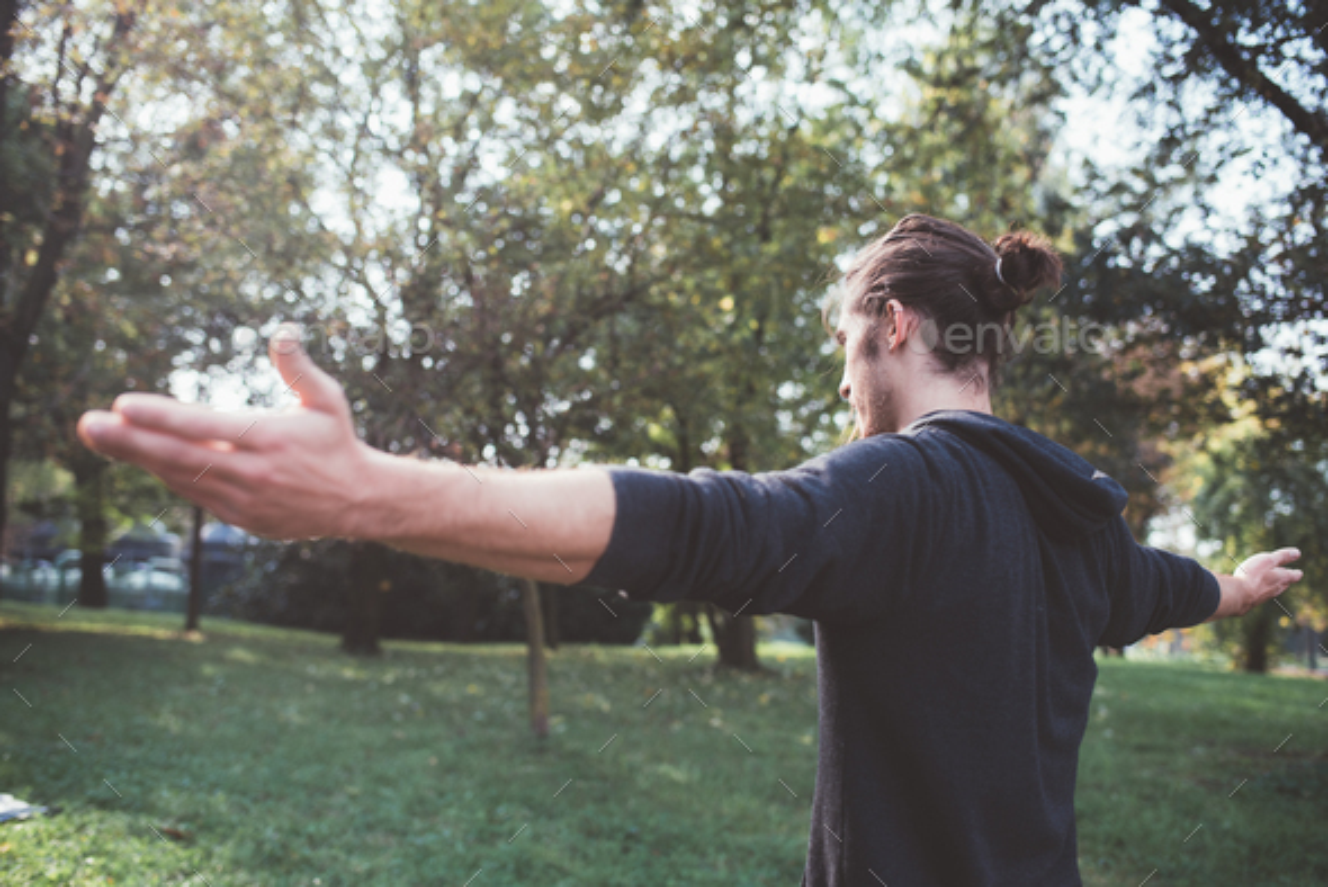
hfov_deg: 54.4
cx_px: 664
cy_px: 444
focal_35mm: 35
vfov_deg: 37.9
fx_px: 1292
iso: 250
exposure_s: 1/640
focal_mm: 35
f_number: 2.8
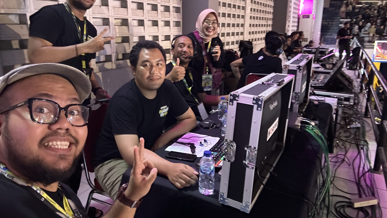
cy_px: 90
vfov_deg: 44.2
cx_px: 189
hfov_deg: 71.9
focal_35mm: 26
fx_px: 267
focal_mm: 2.69
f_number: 1.9
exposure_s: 1/19
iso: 640
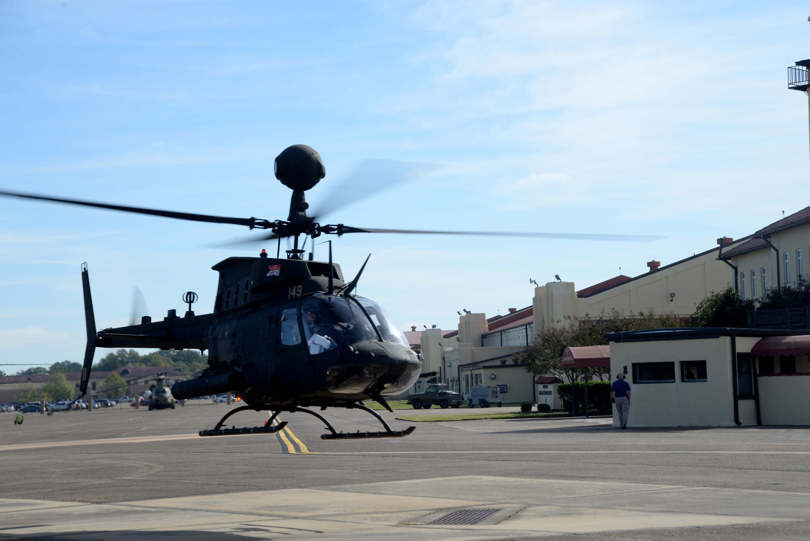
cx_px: 405
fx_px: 1913
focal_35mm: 85
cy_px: 270
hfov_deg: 23.9
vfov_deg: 16.1
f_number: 11
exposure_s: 1/200
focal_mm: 85
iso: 125
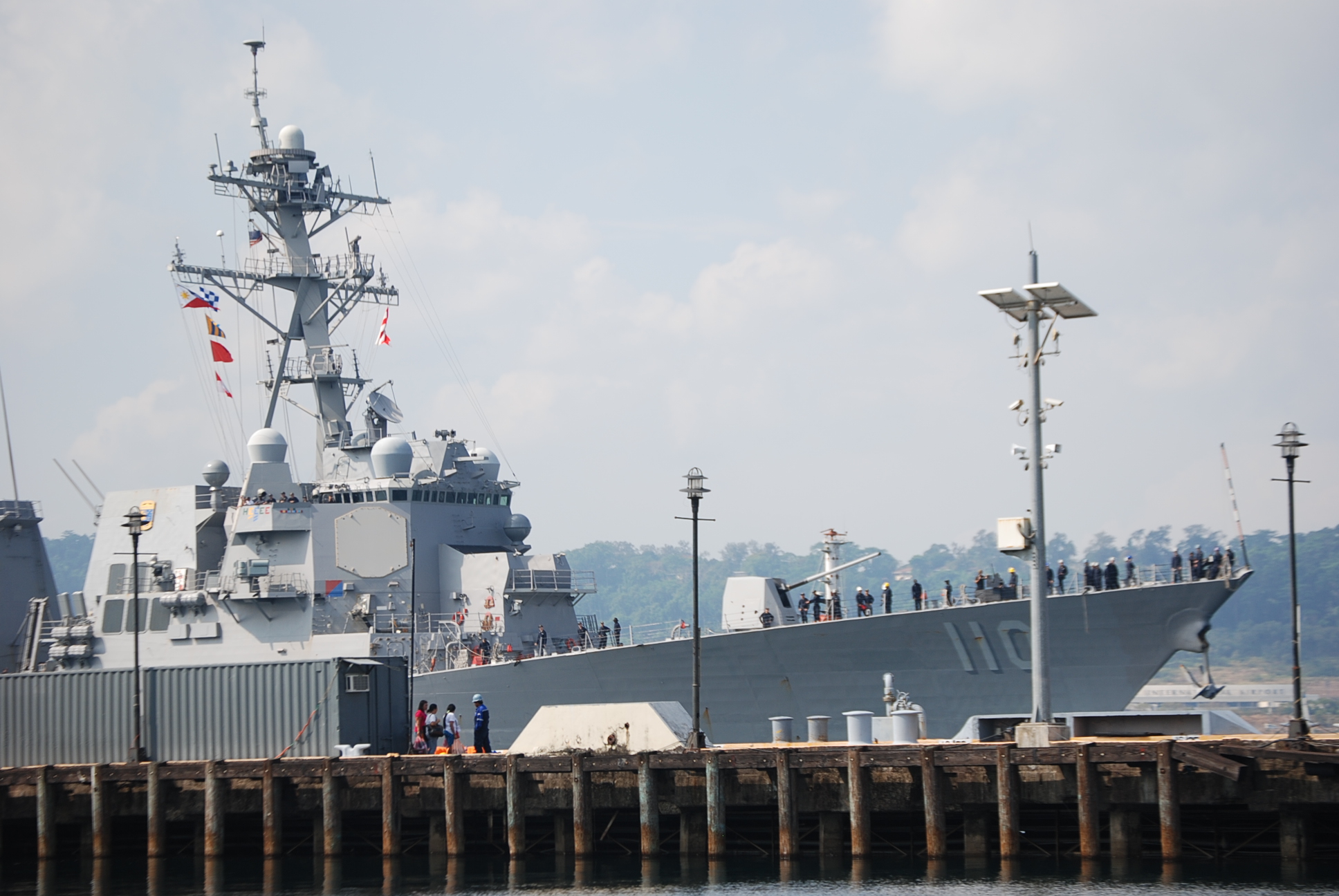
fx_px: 4189
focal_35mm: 112
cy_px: 448
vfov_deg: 12.2
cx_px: 670
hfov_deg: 18.2
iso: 100
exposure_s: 1/500
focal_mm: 75
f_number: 5.6
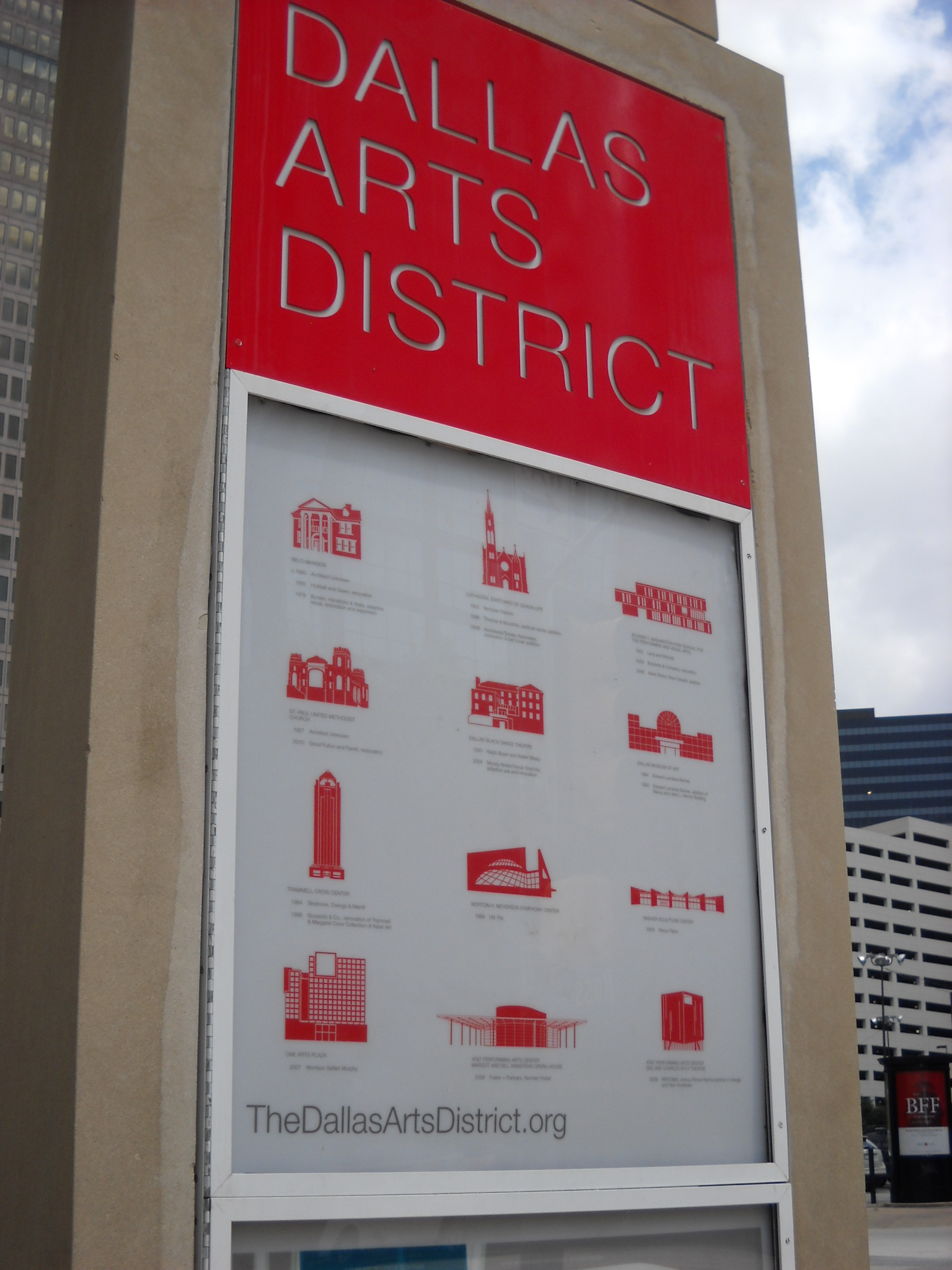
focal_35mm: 48
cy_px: 635
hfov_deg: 30.3
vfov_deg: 39.7
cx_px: 476
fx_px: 1760
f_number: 5.8
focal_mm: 7.88
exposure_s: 1/296
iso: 64
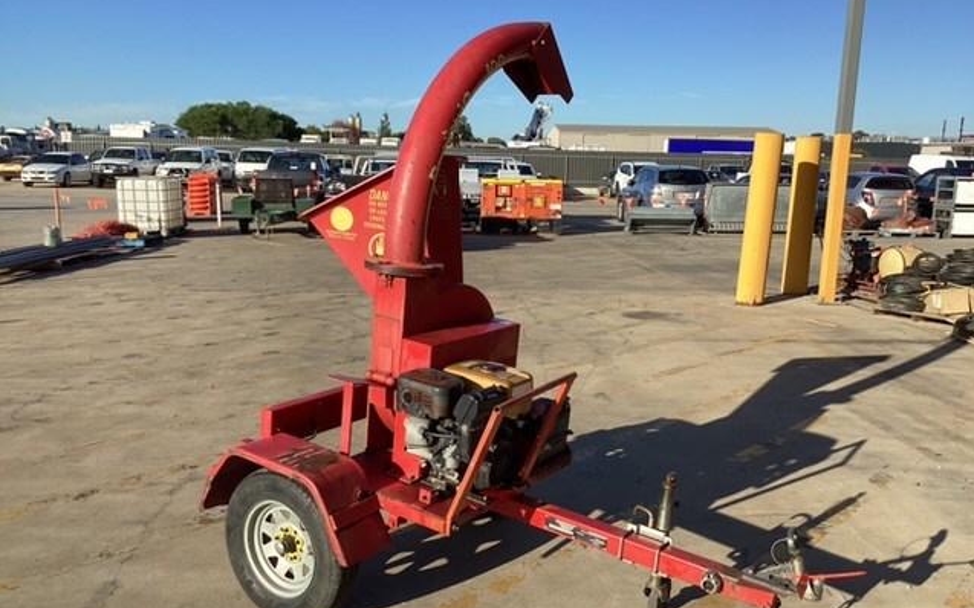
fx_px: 876
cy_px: 356
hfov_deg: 58.1
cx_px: 488
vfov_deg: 38.2
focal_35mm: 33
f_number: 2.4
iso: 25
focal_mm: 3.3
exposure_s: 1/1116
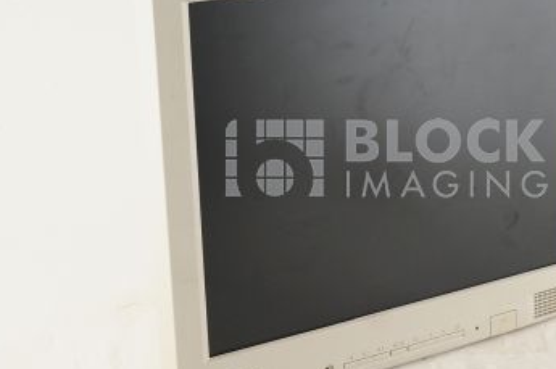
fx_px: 1342
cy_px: 159
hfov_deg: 23.3
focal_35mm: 87
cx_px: 387
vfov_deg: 15.7
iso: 1600
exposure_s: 1/125
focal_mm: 50
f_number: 11
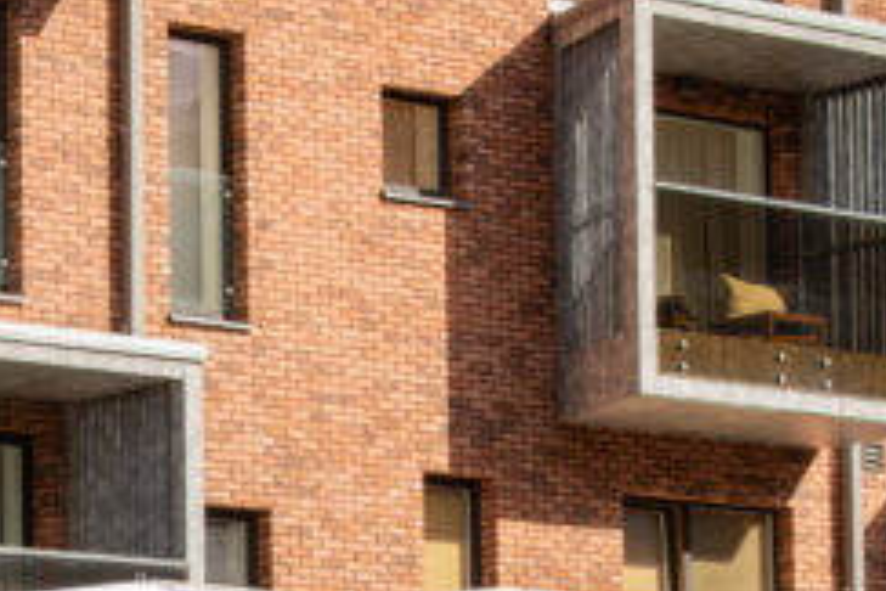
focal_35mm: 177
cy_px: 768
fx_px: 4356
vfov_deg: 7.7
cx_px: -160
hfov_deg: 11.4
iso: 160
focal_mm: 42
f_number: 5.6
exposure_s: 1/250
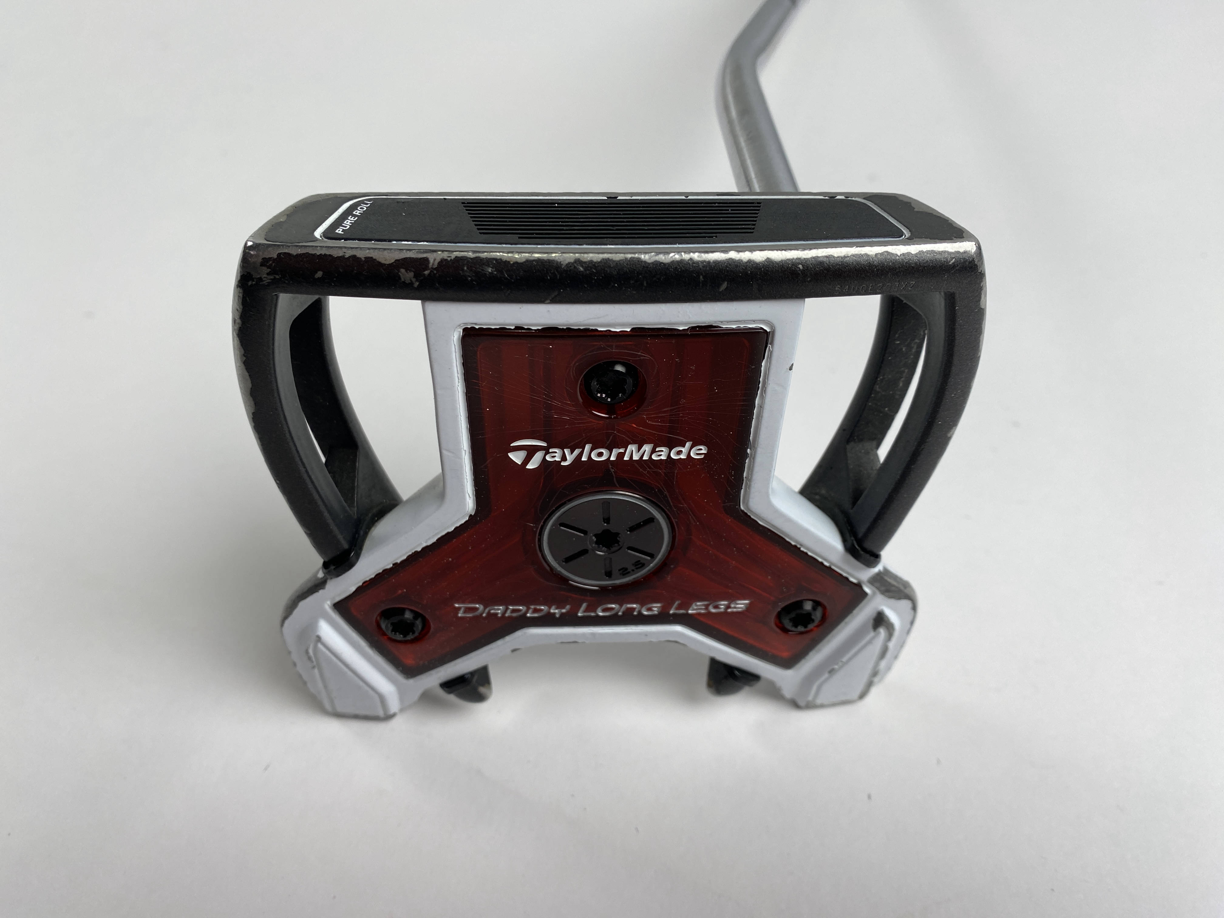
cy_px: 459
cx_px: 612
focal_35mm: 26
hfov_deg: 67.3
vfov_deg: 53.1
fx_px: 919
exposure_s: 1/151
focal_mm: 4.25
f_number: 1.8
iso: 32
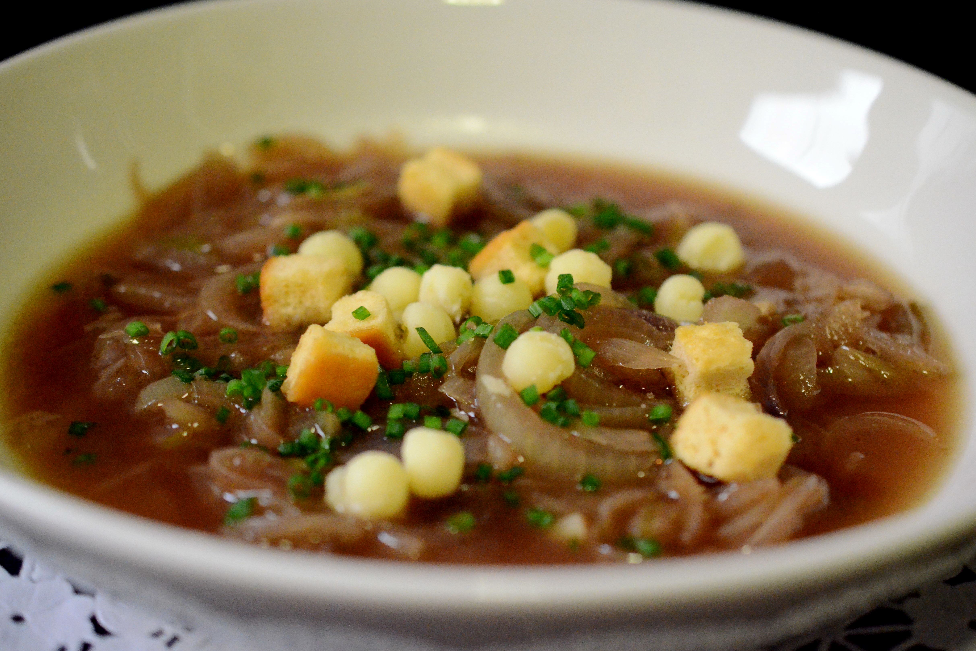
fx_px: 1654
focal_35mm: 61
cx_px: 487
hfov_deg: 32.9
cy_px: 325
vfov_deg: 22.3
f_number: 3
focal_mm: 40
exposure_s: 1/640
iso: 6400
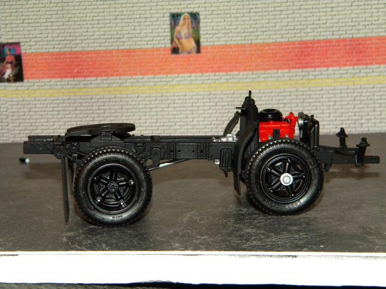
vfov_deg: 17.8
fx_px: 926
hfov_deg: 23.6
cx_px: 193
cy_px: 144
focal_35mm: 83
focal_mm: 15.1
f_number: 4.5
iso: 400
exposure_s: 1/30
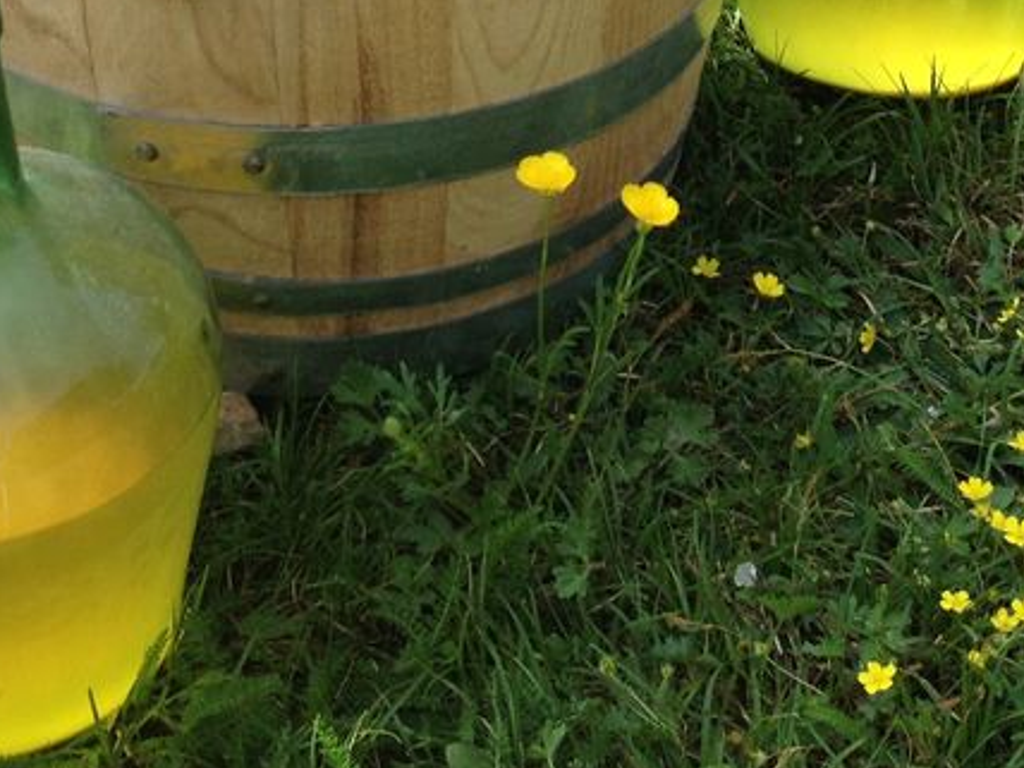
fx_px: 2840
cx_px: 461
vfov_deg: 14.6
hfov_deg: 20.4
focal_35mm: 96
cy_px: -276
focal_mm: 4.28
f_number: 2.4
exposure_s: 1/649
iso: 50
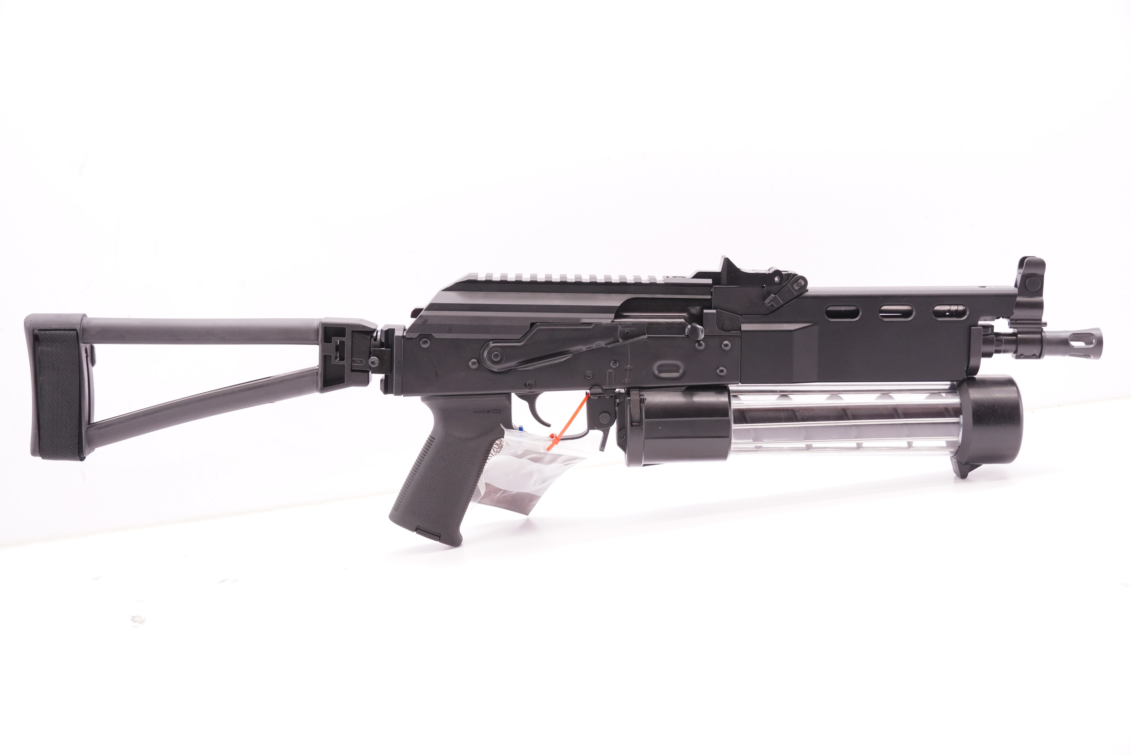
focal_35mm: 52
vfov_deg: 25.8
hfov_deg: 37.8
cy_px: 378
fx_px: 1650
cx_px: 566
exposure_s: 1/125
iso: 1000
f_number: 5.6
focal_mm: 35
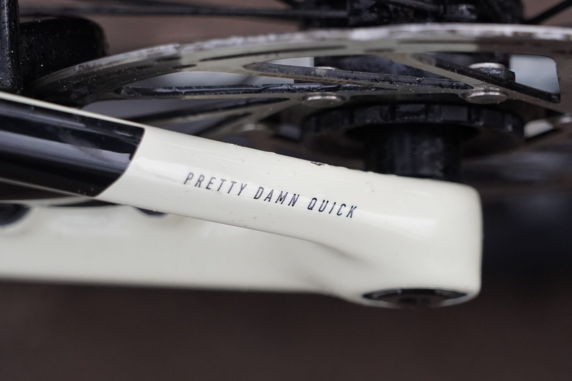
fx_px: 4385
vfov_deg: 5.0
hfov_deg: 7.5
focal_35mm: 276
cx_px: 286
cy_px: 190
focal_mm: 184
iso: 3200
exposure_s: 1/500
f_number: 6.3
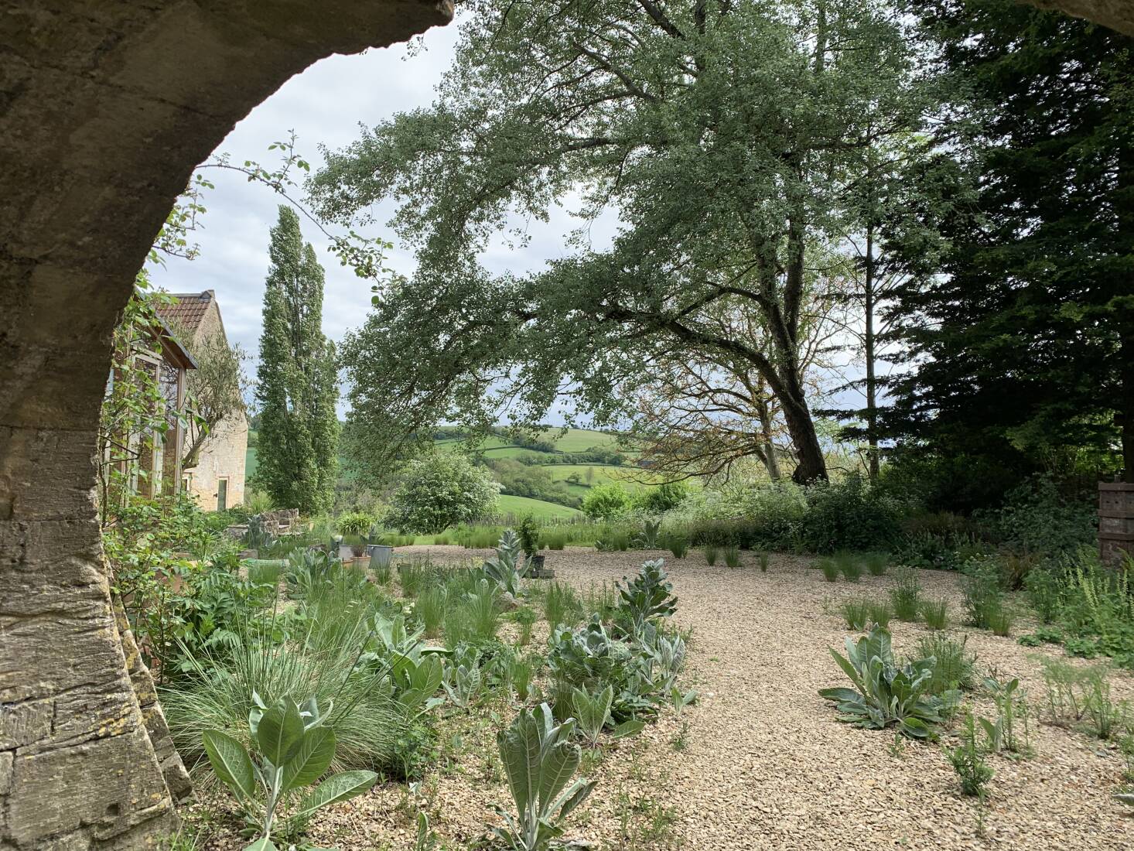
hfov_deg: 67.3
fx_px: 852
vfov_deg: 53.1
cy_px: 426
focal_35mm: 26
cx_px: 567
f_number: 1.8
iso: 25
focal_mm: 4.25
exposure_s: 1/815
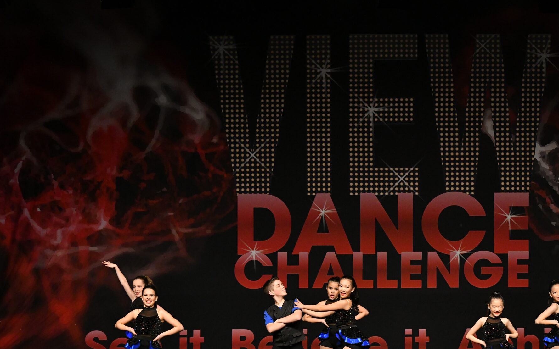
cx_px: 362
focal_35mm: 144
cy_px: 222
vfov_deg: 9.1
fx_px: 2194
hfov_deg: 14.5
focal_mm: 98
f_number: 7.1
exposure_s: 1/500
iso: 3200
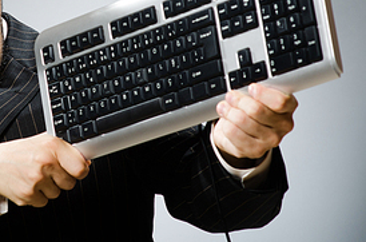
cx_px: 79
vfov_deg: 5.9
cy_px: 30
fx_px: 2361
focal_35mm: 233
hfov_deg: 8.8
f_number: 7.1
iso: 100
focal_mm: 85
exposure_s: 1/200
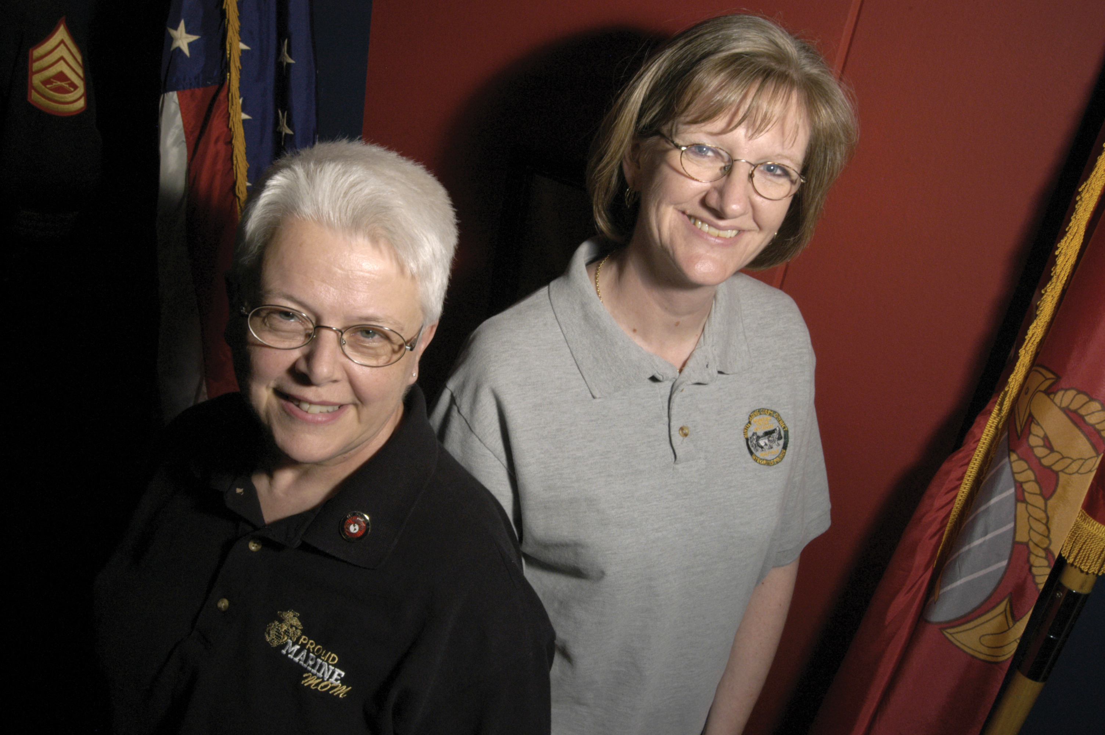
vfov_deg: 39.9
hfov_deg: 57.3
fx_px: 1012
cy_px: 368
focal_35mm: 33
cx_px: 552
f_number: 11
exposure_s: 1/125
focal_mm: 22
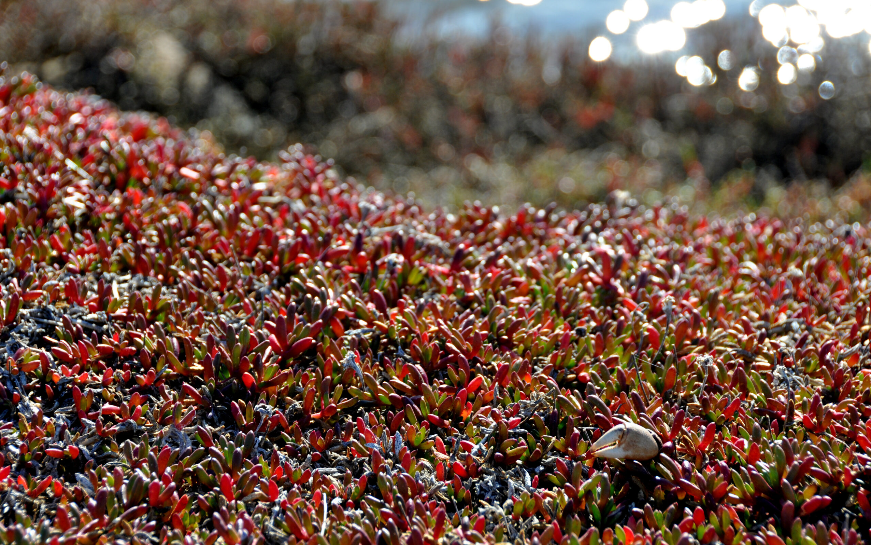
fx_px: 3454
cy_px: 267
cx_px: 436
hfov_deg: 14.4
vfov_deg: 9.0
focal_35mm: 146
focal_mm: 95
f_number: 8
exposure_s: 1/320
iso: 200
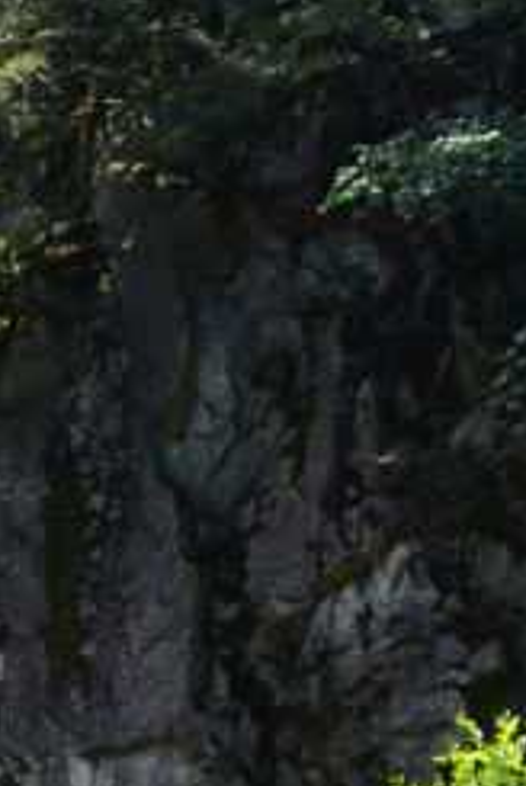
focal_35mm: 155
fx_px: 3387
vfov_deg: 13.2
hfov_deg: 8.5
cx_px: -468
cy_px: 295
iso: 400
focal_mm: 22
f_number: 9
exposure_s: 1/100
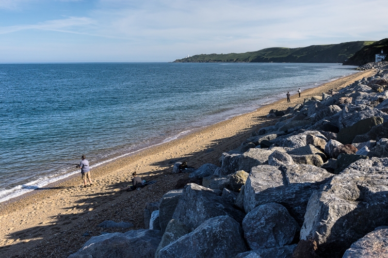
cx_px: 194
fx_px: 388
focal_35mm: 36
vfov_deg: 36.8
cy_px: 129
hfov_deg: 53.2
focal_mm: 24.38
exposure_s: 1/200
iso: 200
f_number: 10
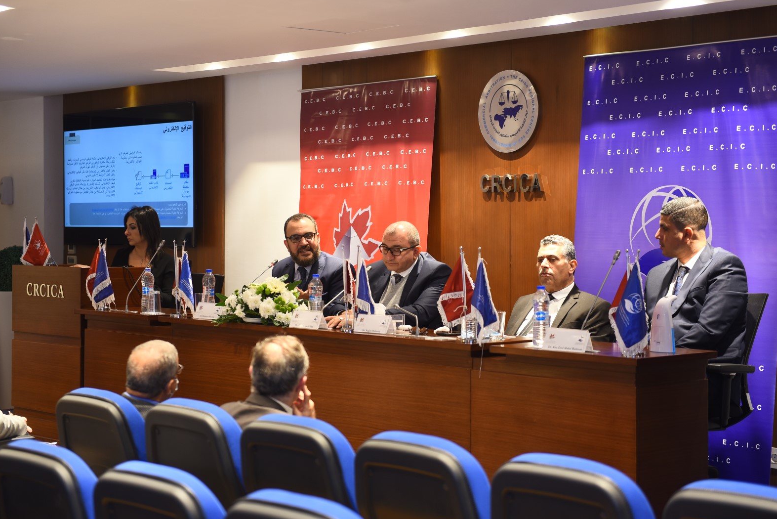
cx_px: 379
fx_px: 1554
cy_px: 260
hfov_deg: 28.1
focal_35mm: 72
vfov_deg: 18.9
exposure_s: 1/125
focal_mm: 70
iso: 500
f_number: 2.8
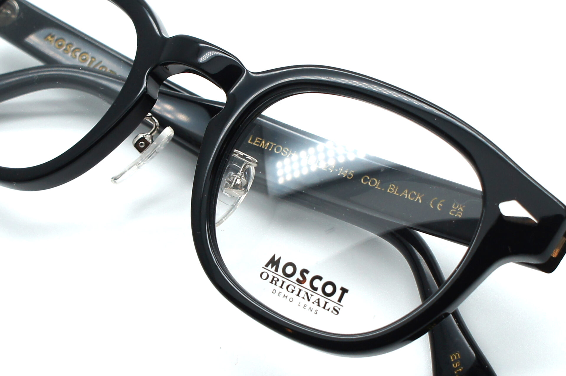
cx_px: 283
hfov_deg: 36.9
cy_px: 188
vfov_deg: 25.0
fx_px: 848
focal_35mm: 54
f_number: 7.1
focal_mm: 20
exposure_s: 1/200
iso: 200
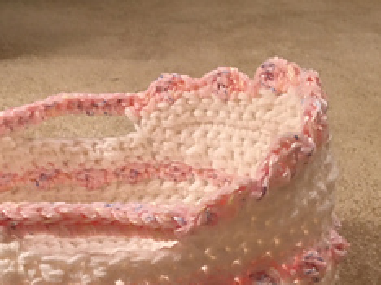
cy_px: 263
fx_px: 682
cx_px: 186
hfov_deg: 31.2
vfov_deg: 22.9
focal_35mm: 62
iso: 100
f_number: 2.2
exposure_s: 1/10
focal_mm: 4.15
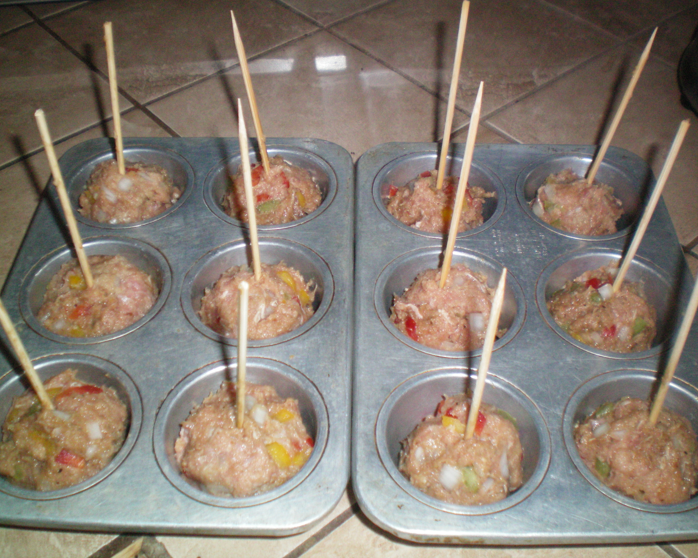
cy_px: 277
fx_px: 826
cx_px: 361
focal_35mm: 40
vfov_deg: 37.3
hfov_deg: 45.8
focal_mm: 6.3
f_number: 3.1
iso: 200
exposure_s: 1/60
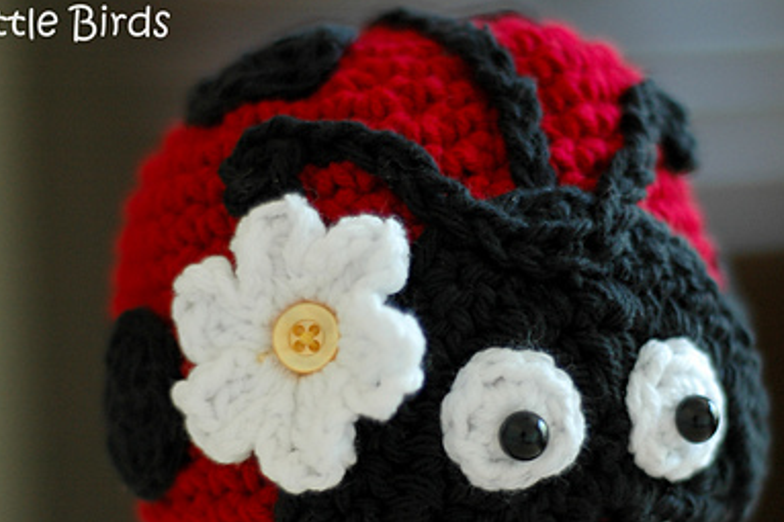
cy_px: 310
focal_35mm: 98
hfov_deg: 20.8
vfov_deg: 13.9
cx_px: 354
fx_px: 2133
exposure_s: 1/60
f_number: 1.8
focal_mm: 50
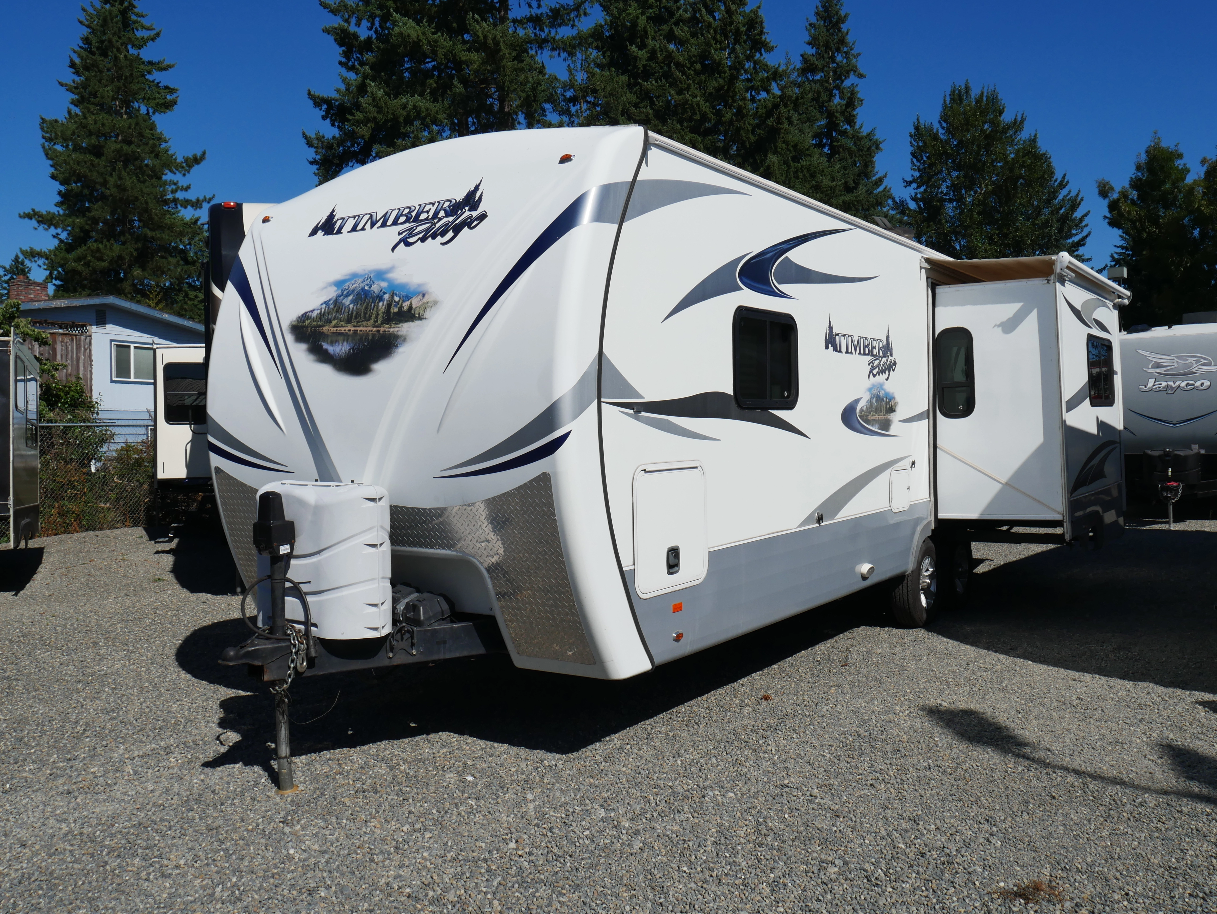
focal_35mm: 28
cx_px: 608
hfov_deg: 63.4
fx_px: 985
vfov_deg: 49.8
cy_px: 457
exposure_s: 1/800
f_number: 10
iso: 200
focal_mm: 14
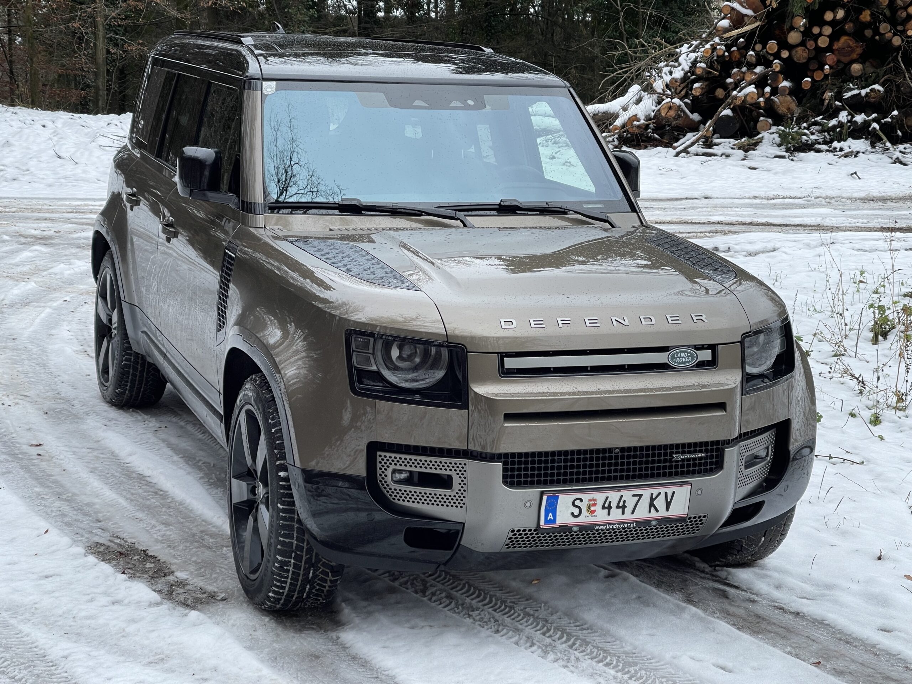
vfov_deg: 22.9
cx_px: 456
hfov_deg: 30.3
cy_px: 342
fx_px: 1686
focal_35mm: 64
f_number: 2.2
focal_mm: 7.5
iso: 20
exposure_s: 1/148
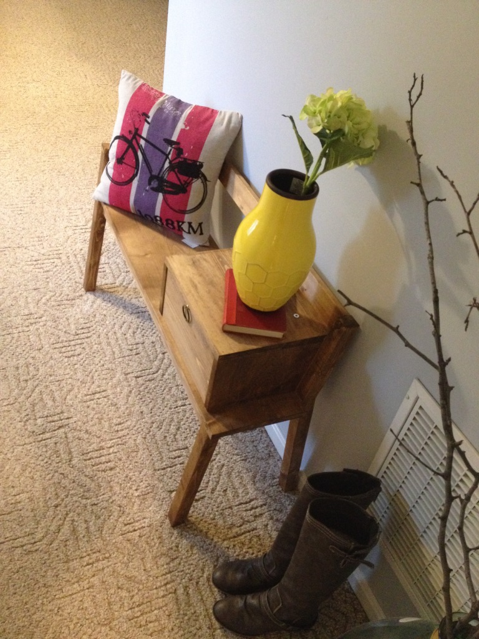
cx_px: 240
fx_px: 646
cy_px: 320
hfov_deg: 40.7
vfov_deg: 52.6
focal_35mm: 35
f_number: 2.4
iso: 400
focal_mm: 4.28
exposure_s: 1/20
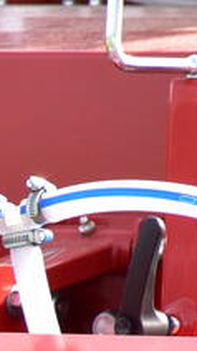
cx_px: -536
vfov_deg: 1.6
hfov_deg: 0.9
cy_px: 693
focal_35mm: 1329
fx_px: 12361
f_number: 10
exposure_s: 1/200
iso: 400
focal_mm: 140
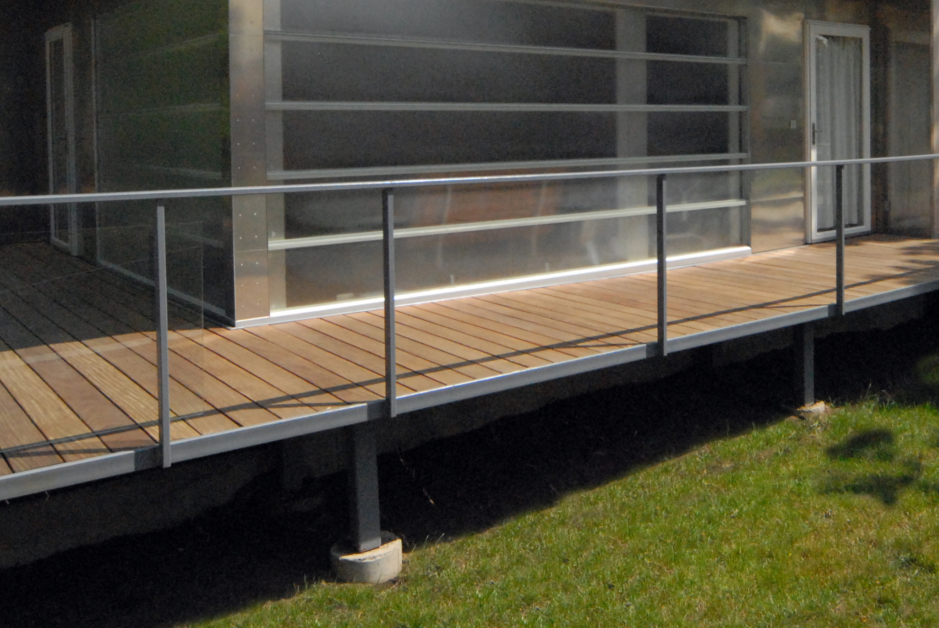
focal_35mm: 34
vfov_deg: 37.6
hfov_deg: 53.3
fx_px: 888
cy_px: 129
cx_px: 699
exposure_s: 1/3000
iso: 1600
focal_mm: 12
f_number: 7.1
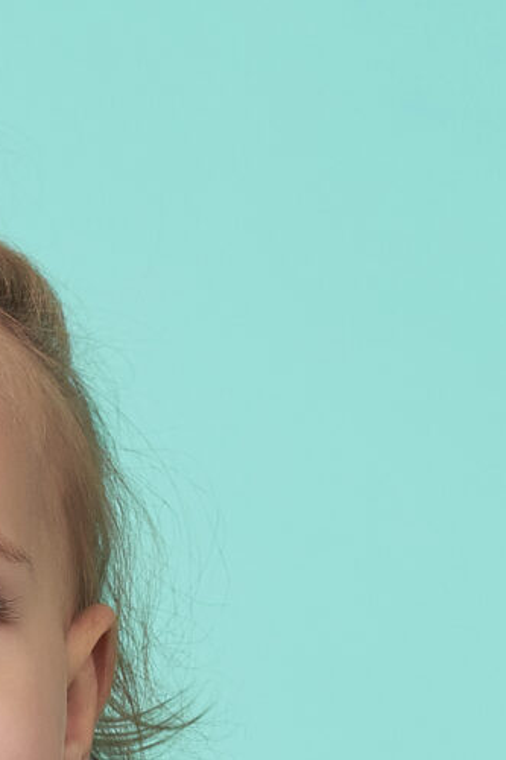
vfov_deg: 5.2
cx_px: -136
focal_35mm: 384
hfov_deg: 3.6
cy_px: 1835
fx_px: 8101
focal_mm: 50
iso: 400
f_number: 4
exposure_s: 1/800
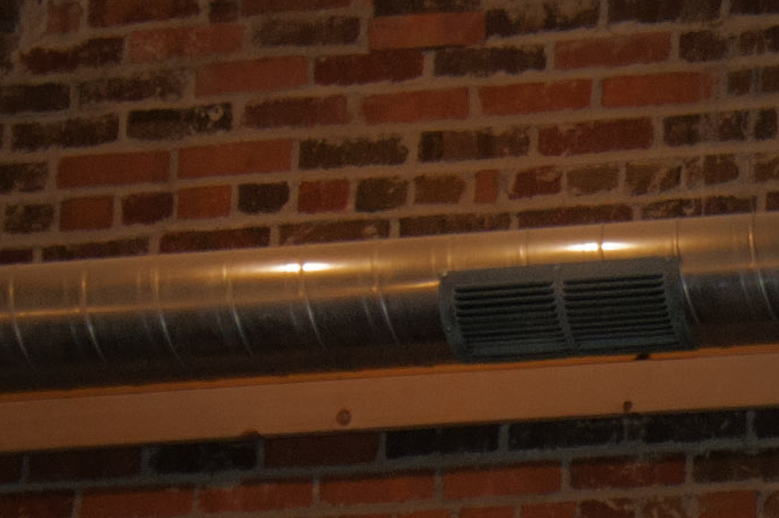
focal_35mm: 227
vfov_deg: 5.9
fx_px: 4907
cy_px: 1105
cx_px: 1324
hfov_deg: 8.8
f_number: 4
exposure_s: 1/60
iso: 400
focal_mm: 24
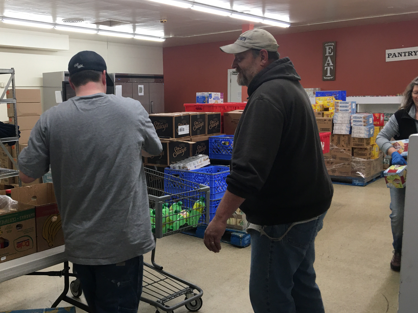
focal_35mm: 39
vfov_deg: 36.8
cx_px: 144
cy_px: 153
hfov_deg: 47.2
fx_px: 471
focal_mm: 4.15
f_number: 2.2
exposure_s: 1/30
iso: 32
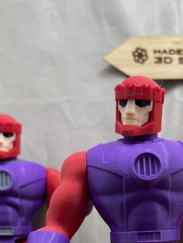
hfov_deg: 24.3
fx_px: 423
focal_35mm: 60
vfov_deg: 29.6
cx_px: 126
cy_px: 254
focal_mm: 5.7
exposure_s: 1/120
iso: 125
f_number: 1.5
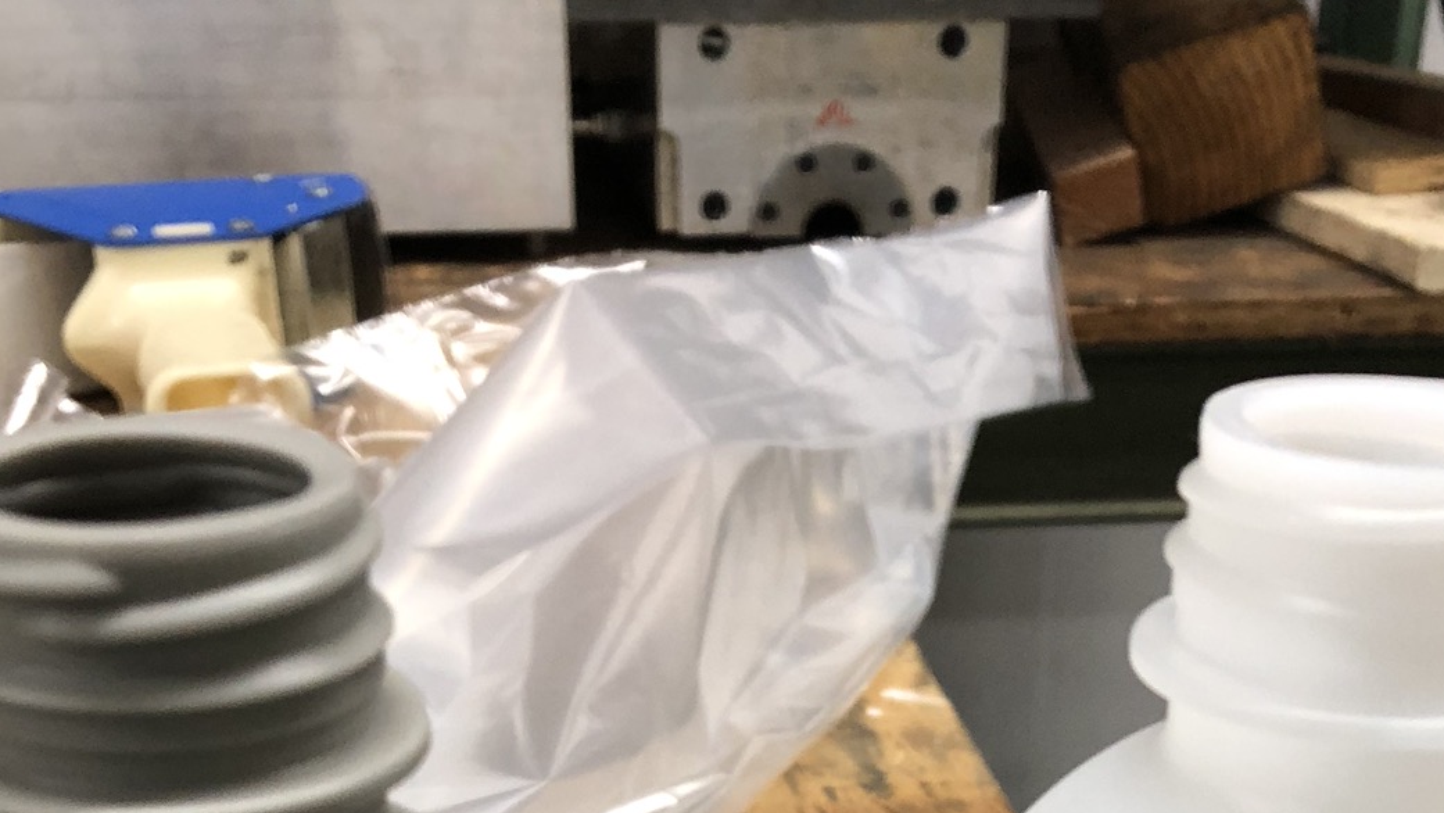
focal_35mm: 60
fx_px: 2298
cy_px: 1418
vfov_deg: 16.9
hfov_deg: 34.9
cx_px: 777
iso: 40
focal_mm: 3.99
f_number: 1.8
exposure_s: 1/20
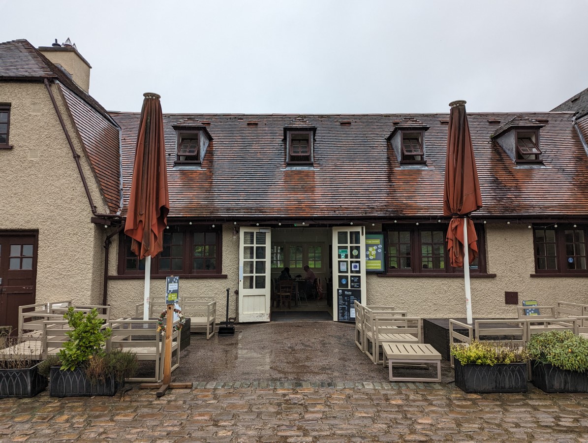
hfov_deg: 71.5
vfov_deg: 56.9
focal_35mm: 24
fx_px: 408
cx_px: 294
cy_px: 222
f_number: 1.85
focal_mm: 6.81
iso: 47
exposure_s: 1/308
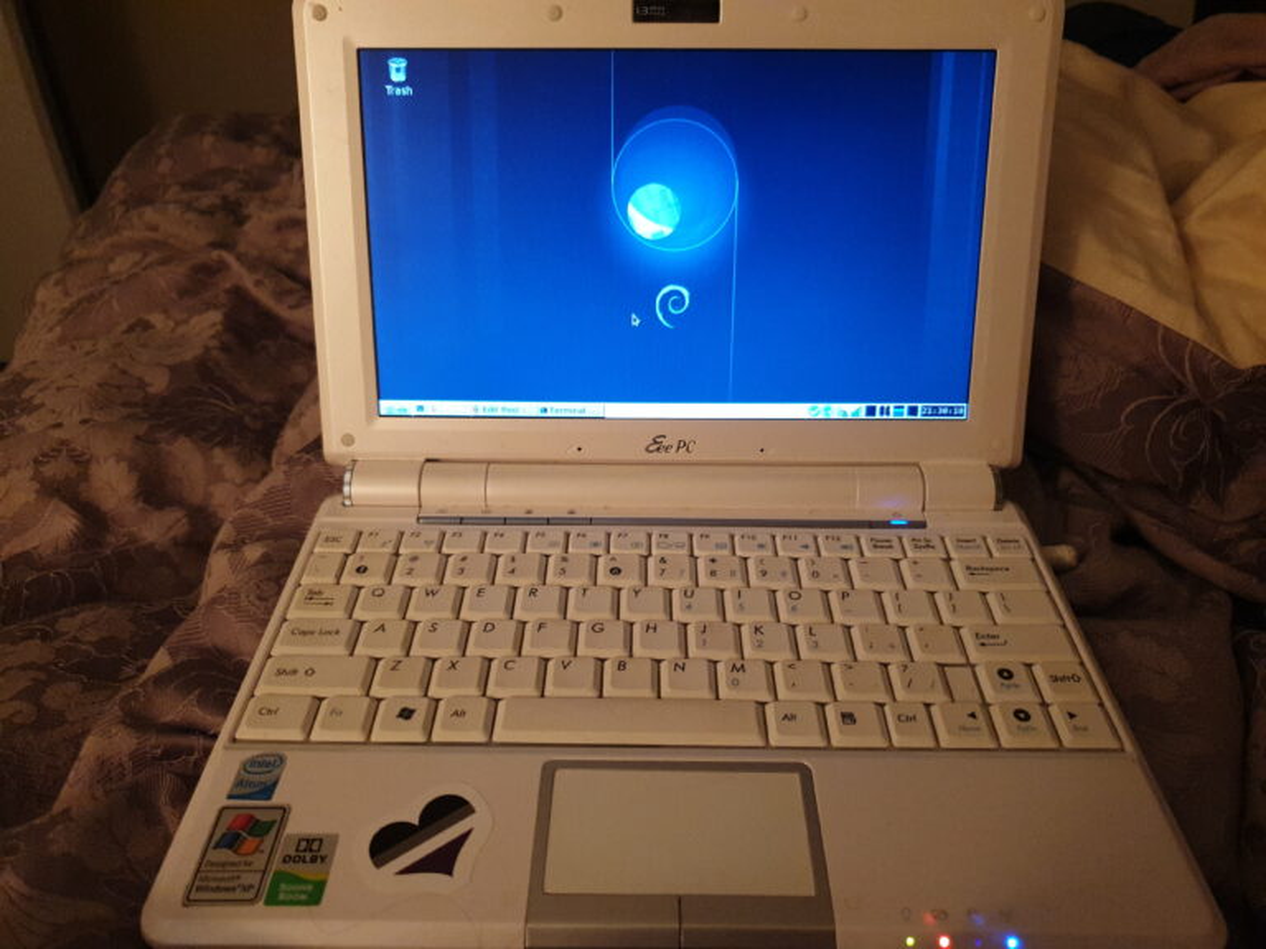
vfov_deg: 53.1
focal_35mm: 26
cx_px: 633
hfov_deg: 67.3
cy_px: 474
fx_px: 951
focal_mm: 4.3
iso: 400
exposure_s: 1/25
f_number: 1.5
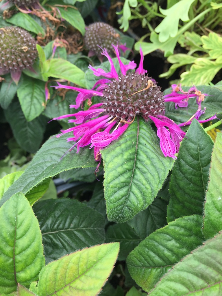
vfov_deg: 61.7
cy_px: 148
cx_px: 111
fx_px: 248
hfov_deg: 48.2
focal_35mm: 29
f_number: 2.2
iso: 32
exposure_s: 1/350
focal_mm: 4.15
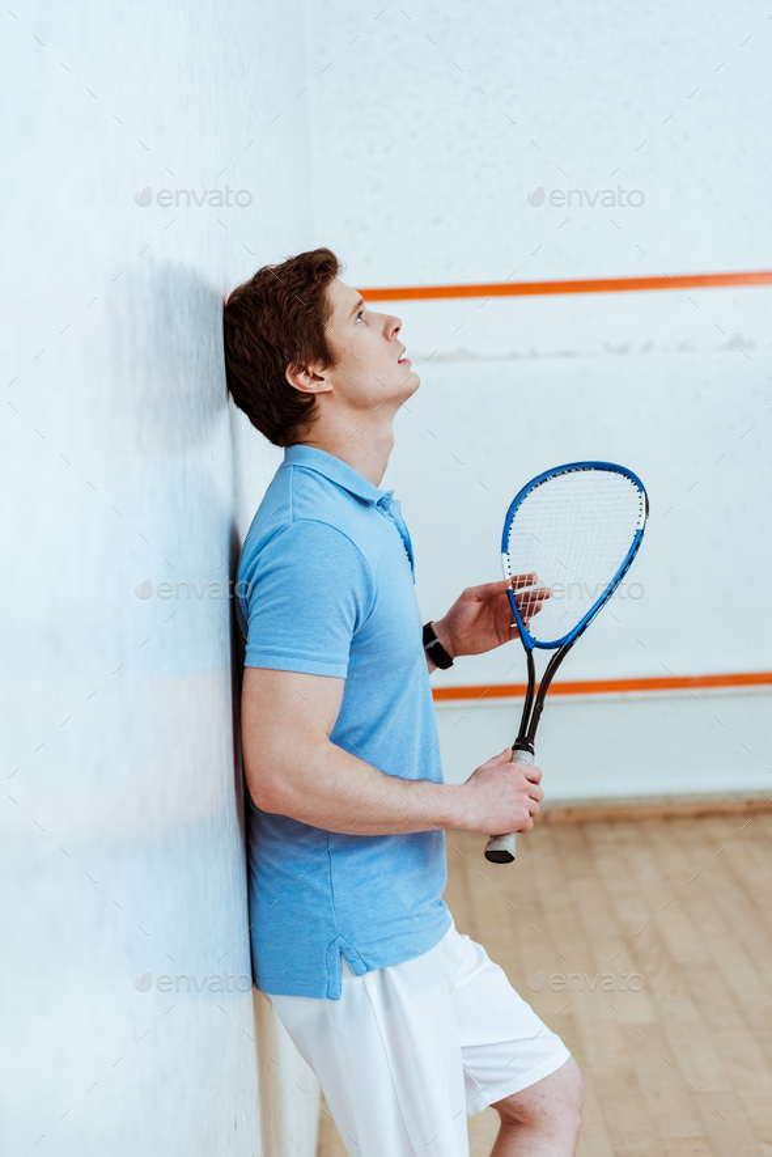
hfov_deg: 19.5
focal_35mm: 70
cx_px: 386
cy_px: 578
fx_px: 2250
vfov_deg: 28.8
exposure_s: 1/200
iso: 200
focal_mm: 70
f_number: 3.5
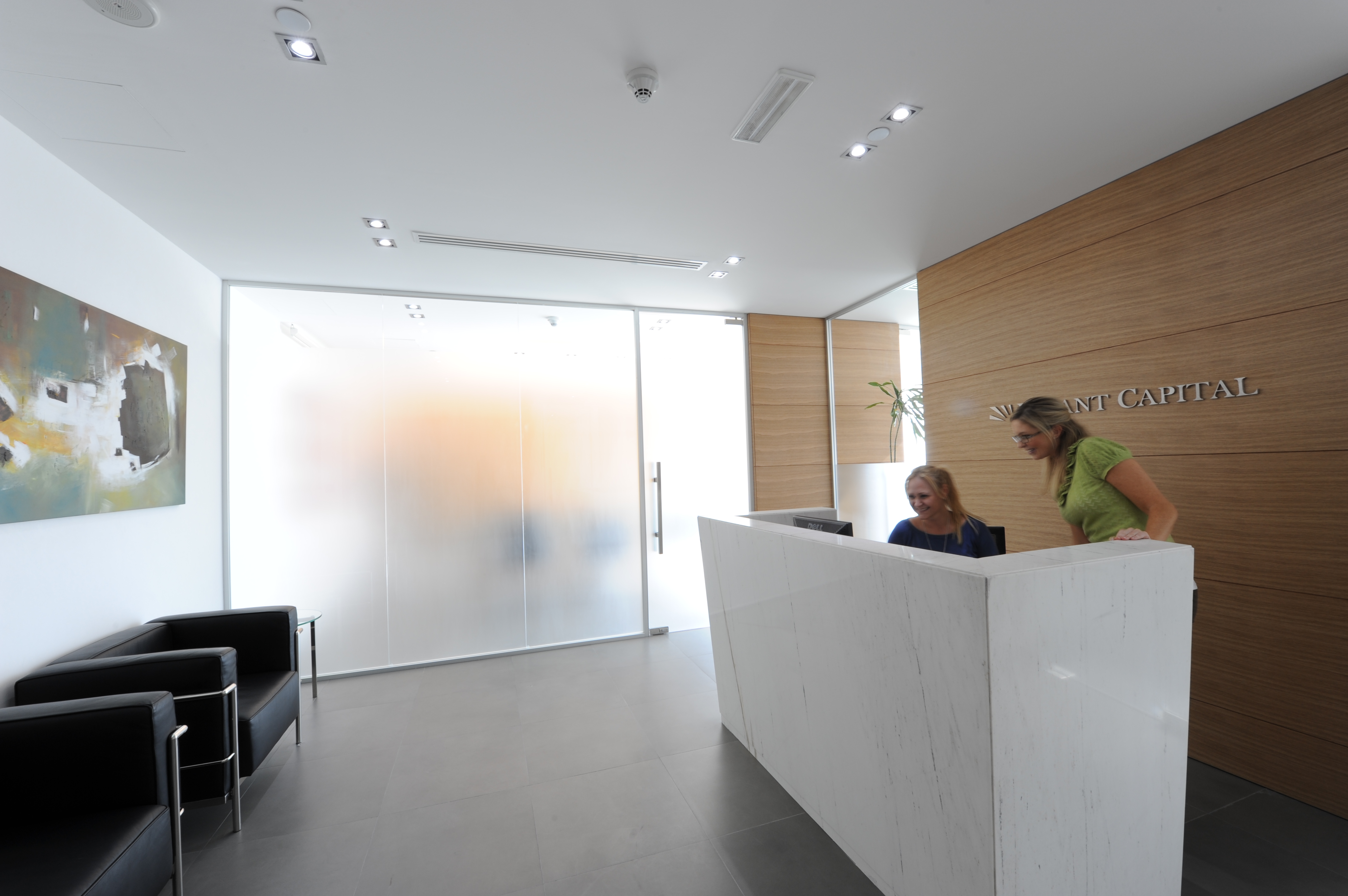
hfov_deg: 104.3
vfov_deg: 81.1
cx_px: 674
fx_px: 524
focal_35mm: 14
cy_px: 448
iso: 200
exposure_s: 1/1.3
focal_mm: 14
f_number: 16
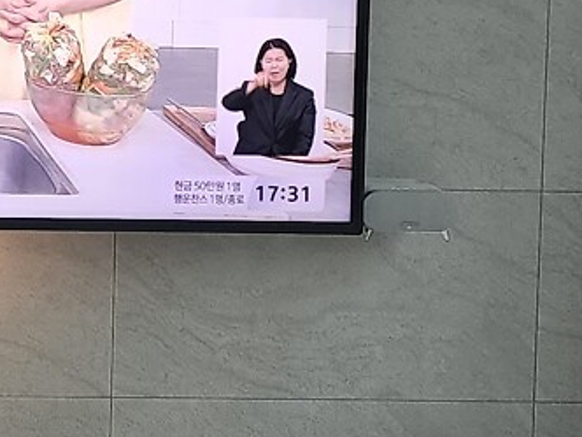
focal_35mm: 133
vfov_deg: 11.0
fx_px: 2236
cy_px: -53
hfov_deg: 14.5
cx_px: -61
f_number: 1.8
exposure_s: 1/120
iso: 160
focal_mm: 6.4
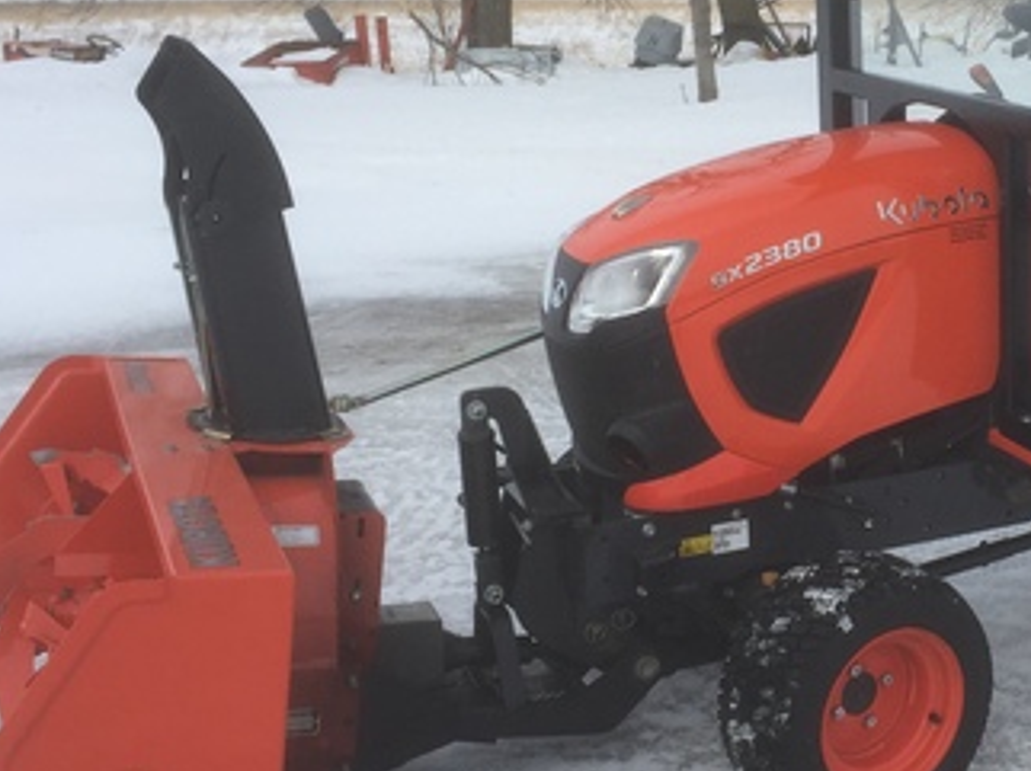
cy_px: 285
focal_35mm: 62
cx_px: 919
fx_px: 1845
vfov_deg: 23.6
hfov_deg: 29.9
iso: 32
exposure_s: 1/1799
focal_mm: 4.15
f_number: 2.2
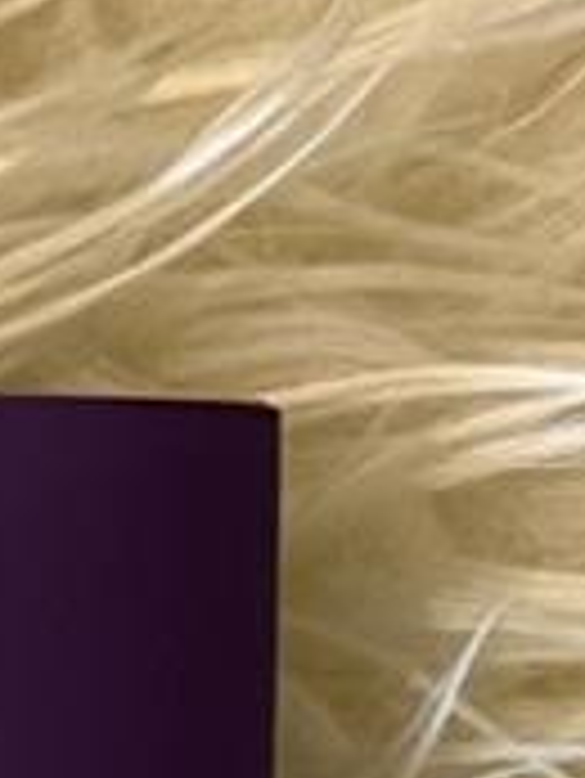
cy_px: 1689
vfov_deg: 9.1
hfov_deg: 7.0
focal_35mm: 200
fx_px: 4501
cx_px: -806
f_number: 1.5
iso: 320
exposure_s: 1/60
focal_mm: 5.7
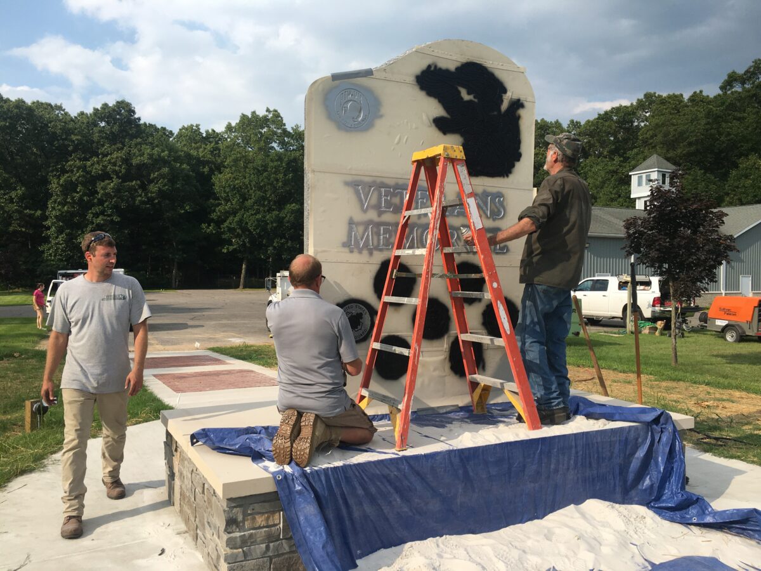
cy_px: 286
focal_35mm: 29
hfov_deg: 61.7
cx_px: 380
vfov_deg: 48.2
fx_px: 638
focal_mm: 4.15
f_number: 2.2
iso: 25
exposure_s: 1/1508
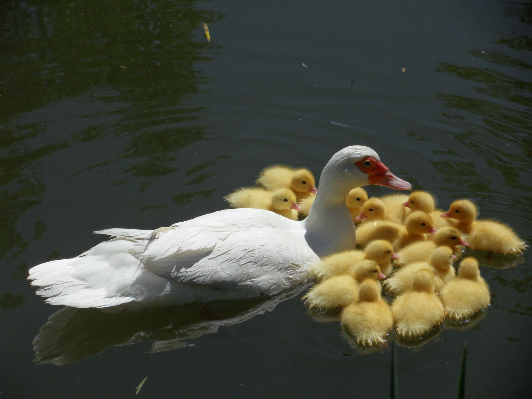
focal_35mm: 175
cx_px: 266
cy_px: 200
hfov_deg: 11.3
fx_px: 2690
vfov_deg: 8.5
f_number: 5.8
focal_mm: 30.6
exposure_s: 1/1000
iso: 80
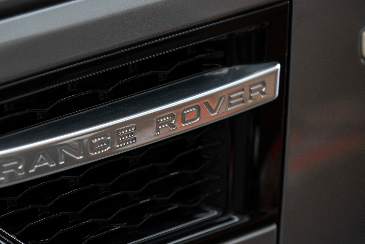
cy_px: 134
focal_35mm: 172
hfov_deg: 11.9
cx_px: 125
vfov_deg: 8.0
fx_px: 1744
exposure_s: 1/400
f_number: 3.5
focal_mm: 125
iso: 400
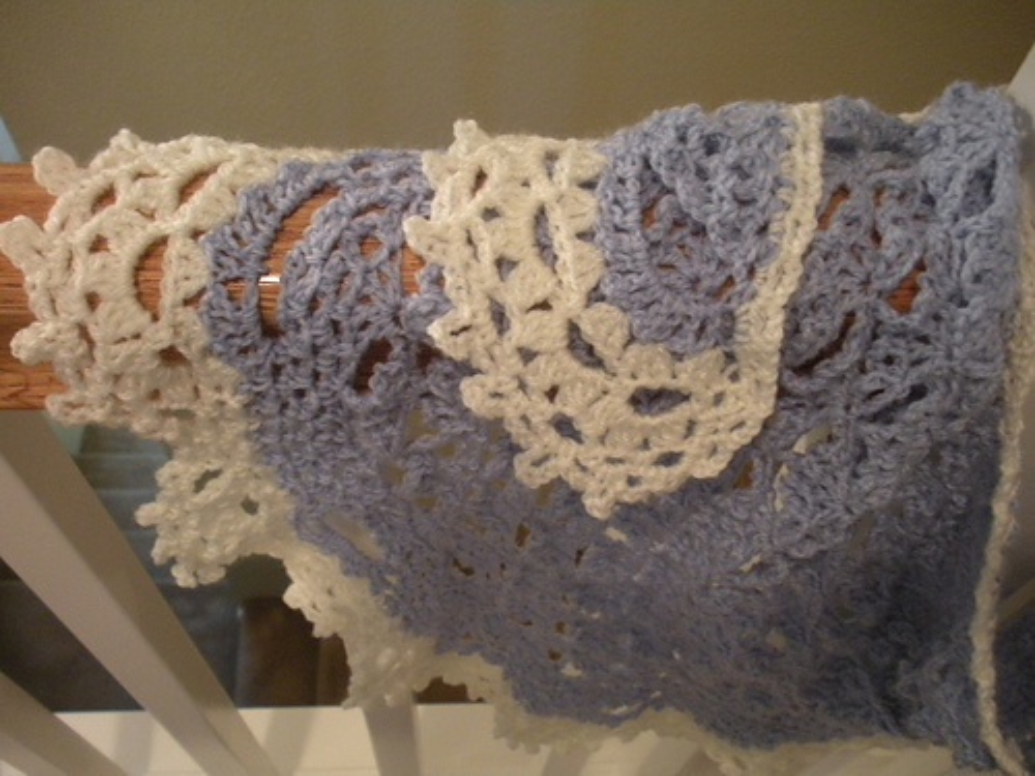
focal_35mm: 35
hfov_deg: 52.6
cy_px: 388
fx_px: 1046
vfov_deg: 40.7
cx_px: 518
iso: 400
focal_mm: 6.3
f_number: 3.5
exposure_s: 1/34
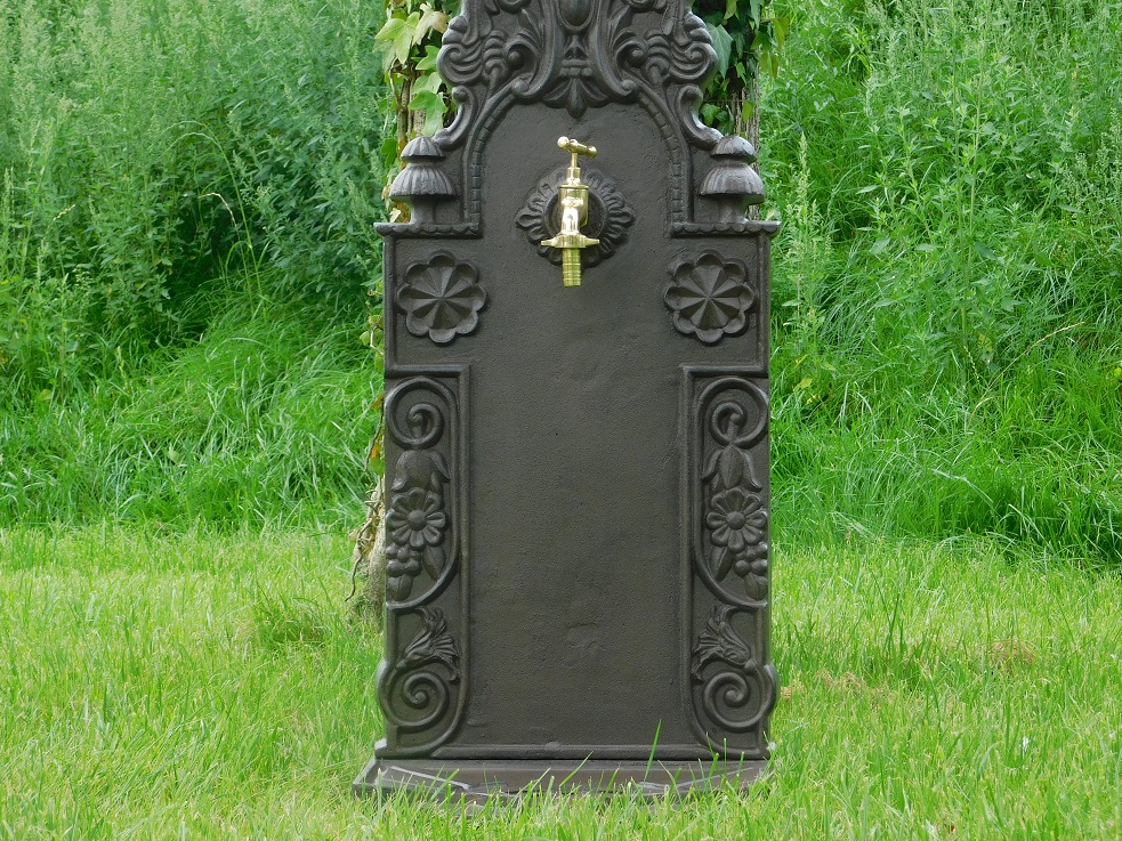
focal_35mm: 116
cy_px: 350
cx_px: 570
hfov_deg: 17.0
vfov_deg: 12.8
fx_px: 3759
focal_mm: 17.6
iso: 125
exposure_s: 1/125
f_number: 4.6
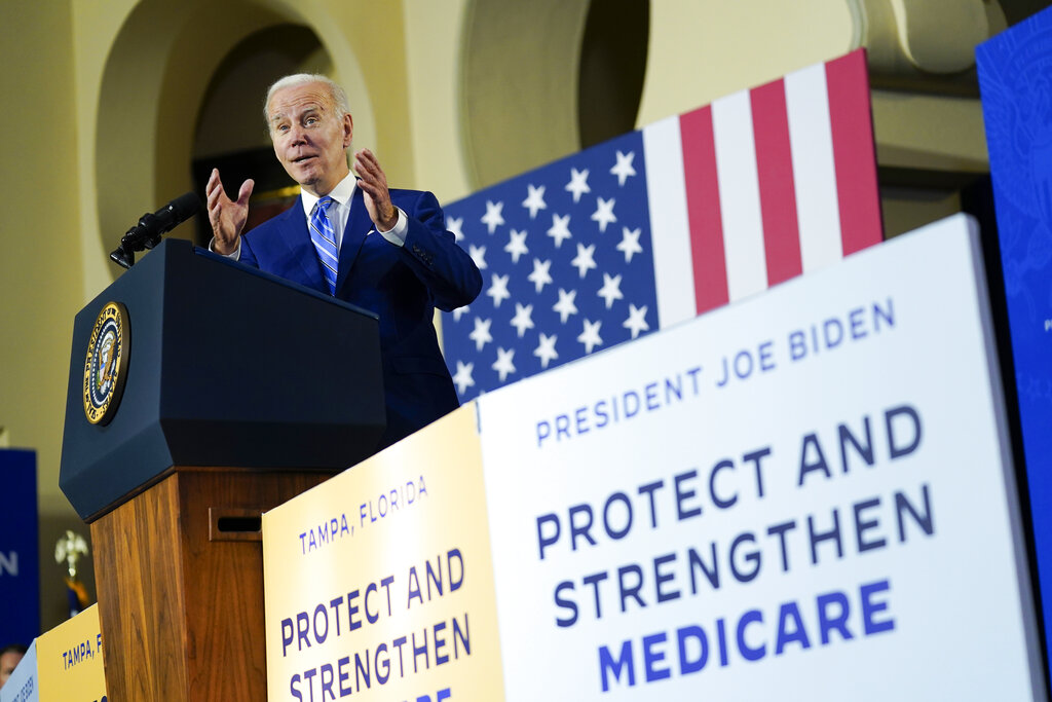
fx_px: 2630
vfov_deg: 15.2
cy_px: 351
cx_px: 526
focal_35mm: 90
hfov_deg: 22.6
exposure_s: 1/500
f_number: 2.8
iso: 1600
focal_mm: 90
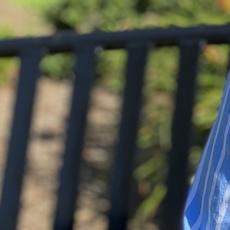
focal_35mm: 144
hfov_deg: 10.7
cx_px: 506
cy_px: -210
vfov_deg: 11.1
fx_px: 1082
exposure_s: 1/1429
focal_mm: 4.25
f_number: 1.8
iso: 32
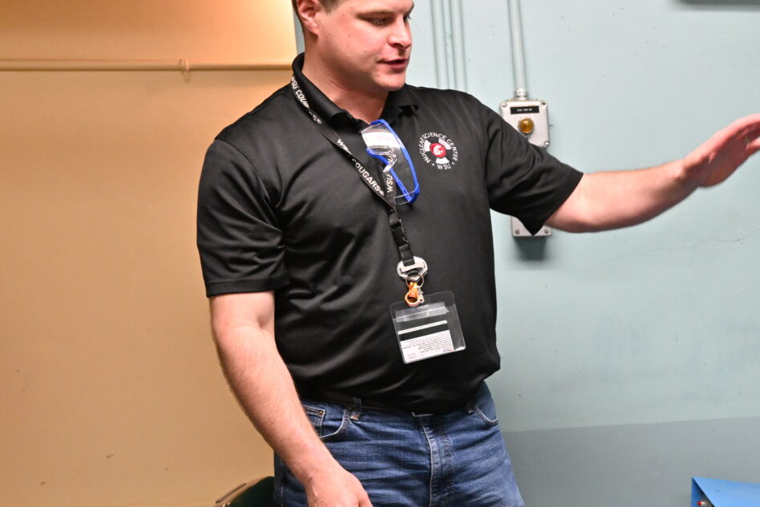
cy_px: 451
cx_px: 784
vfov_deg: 20.5
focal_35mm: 65
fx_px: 1372
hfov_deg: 28.7
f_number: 4
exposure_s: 1/160
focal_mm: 30
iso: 1600
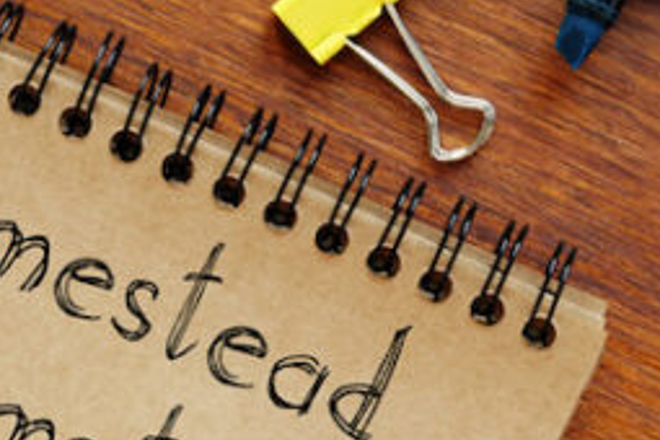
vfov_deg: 12.9
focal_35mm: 106
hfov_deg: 19.3
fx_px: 1943
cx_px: 280
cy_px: 264
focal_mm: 30
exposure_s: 1/1.67
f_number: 20
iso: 200
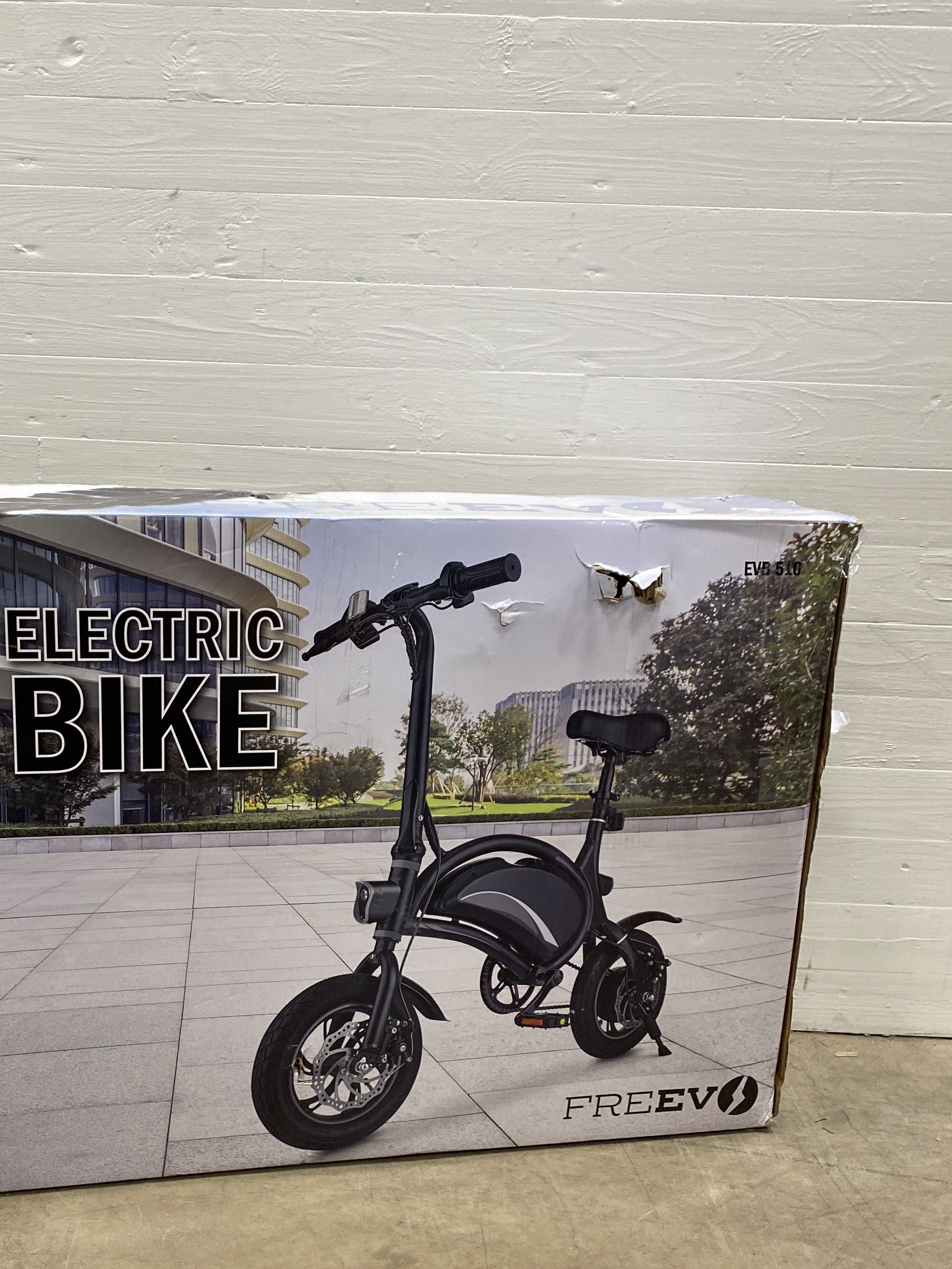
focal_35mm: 39
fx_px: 1430
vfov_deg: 47.1
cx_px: 285
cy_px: 840
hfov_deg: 36.3
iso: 125
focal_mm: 4.25
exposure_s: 1/89
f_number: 1.8
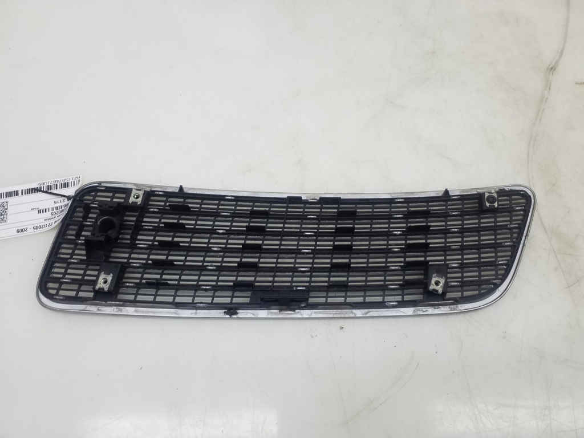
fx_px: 456
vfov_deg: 51.4
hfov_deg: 65.3
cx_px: 292
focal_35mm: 27
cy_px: 219
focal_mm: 3.6
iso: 100
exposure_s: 1/50
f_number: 1.9
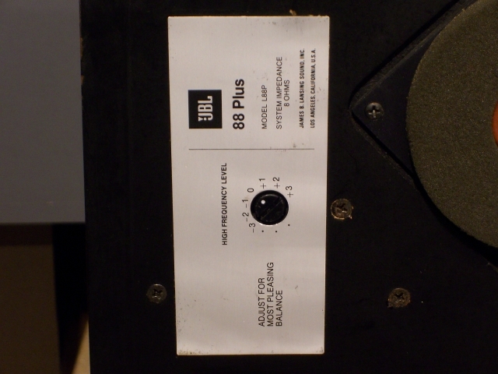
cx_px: 249
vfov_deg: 13.0
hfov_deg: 17.3
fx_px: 1640
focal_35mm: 114
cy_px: 187
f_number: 5.1
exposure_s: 1/8
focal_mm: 23.7
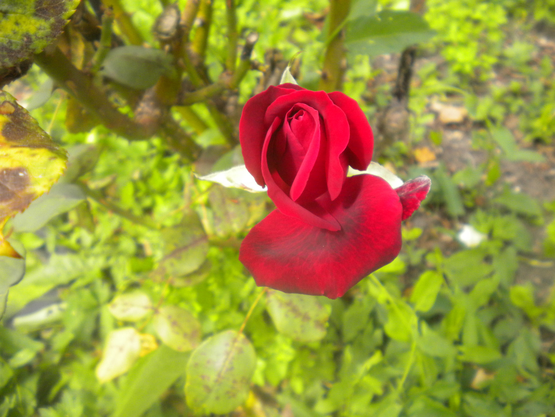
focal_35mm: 35
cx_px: 278
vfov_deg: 40.7
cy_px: 208
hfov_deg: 52.6
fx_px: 561
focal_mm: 6.3
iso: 220
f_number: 3.1
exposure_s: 1/500
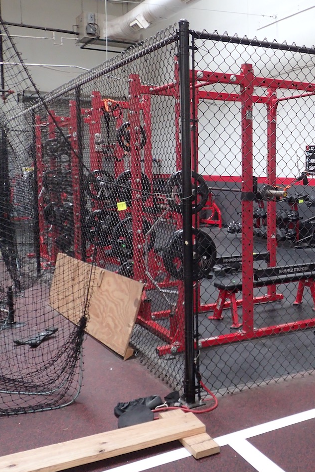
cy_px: 235
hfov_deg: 30.0
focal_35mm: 42
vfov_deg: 46.4
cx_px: 307
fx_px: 551
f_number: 2.3
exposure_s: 1/30
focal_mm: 5.5
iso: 400
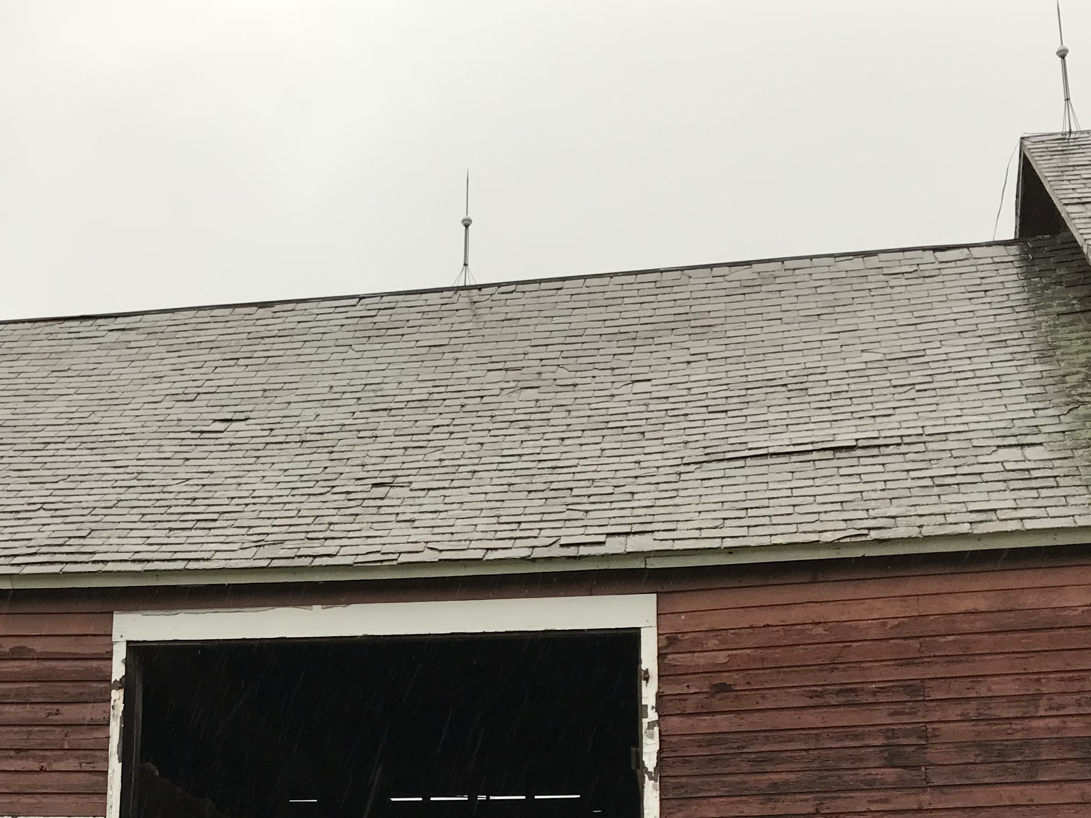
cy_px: 741
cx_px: 319
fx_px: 1860
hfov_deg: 32.3
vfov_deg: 24.1
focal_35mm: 59
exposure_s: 1/120
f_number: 1.8
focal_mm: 3.99
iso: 40
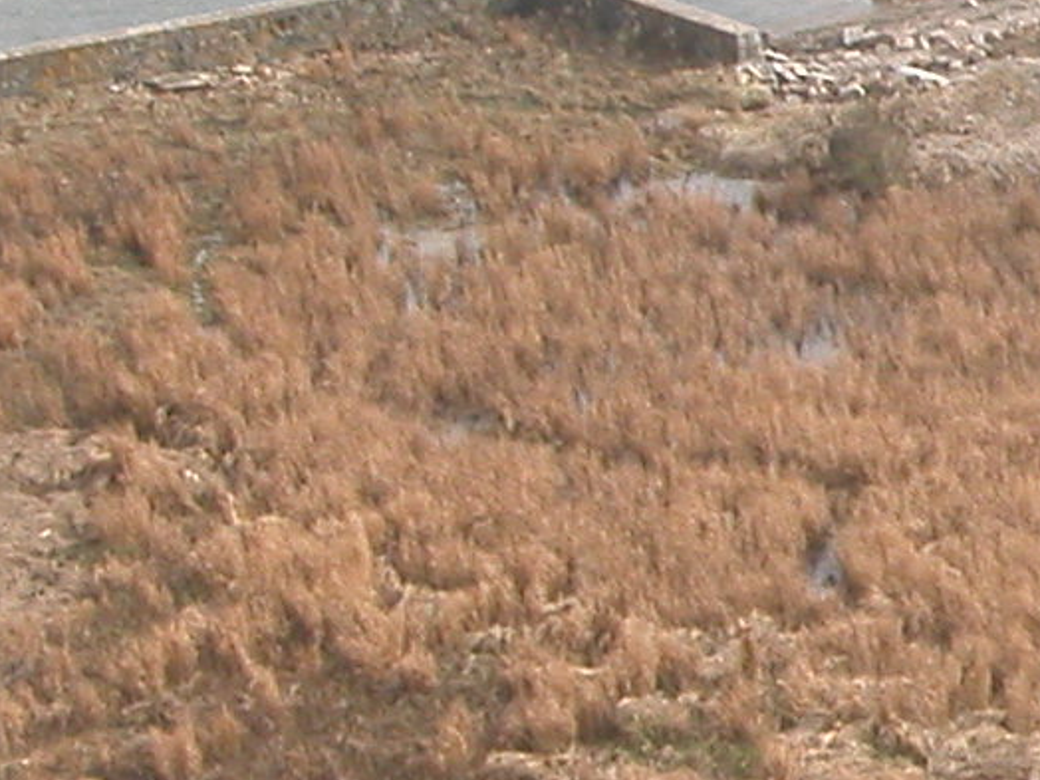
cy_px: 542
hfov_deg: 5.1
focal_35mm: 381
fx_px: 11447
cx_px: 2425
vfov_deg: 3.9
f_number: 5.4
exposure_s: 1/242
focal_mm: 19.9
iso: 100
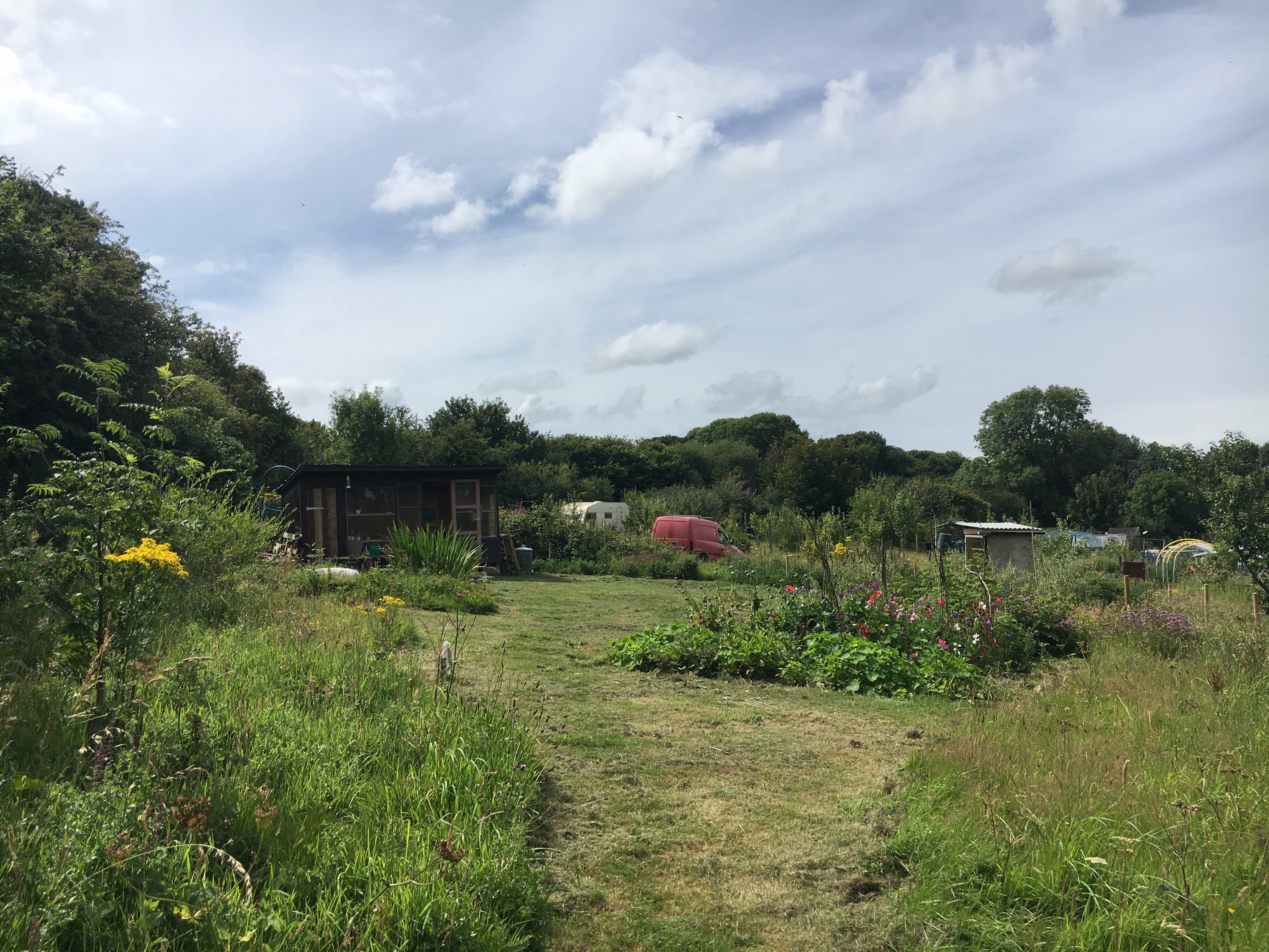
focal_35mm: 29
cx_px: 634
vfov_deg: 48.2
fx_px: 1063
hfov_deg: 61.7
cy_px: 476
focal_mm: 4.15
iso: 25
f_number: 2.2
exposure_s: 1/1789
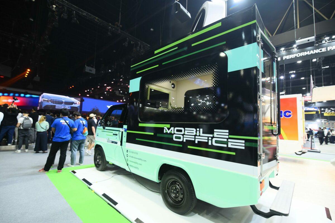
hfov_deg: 96.7
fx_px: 149
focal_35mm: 16
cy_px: 112
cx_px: 168
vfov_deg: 73.7
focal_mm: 16
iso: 1250
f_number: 4
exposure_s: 1/125
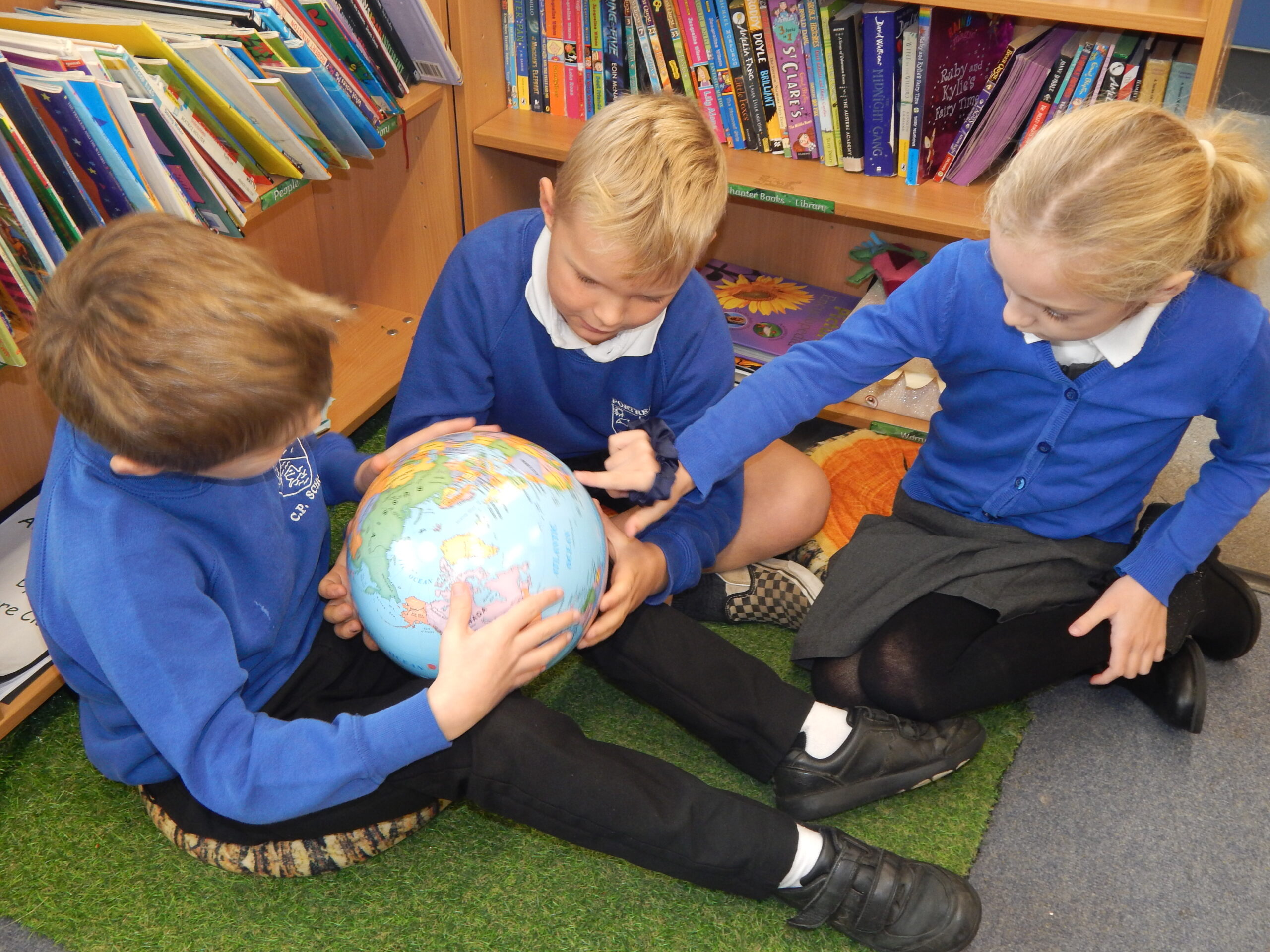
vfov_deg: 37.7
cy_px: 476
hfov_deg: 49.0
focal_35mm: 38
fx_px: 1394
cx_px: 635
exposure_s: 1/30
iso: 200
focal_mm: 6.8
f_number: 3.4
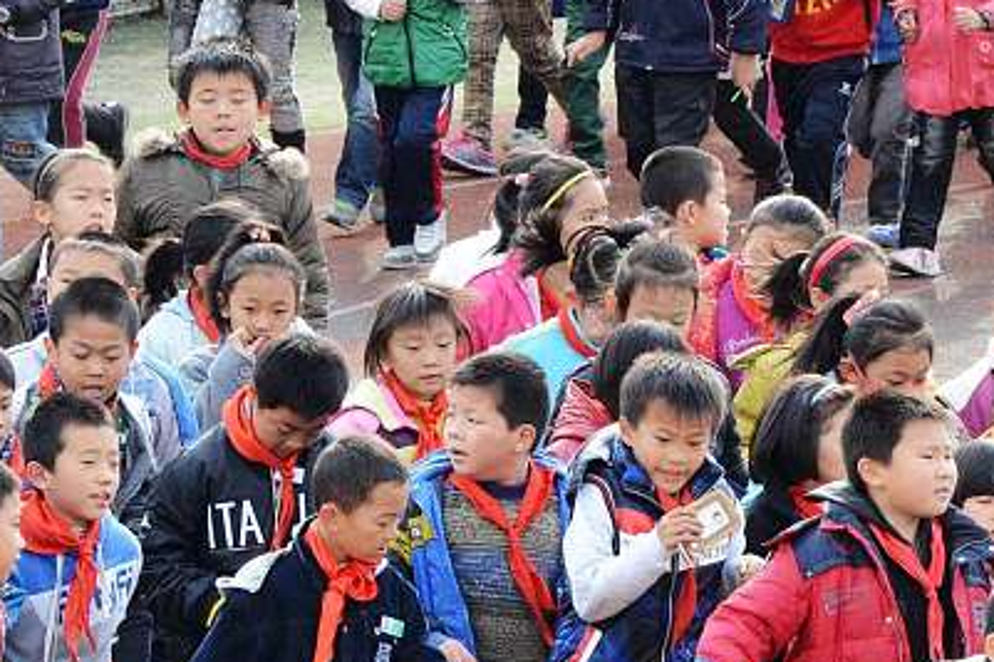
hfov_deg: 3.4
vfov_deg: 2.3
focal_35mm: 599
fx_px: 16531
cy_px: 420
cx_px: 912
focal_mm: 200
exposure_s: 1/800
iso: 4000
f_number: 14
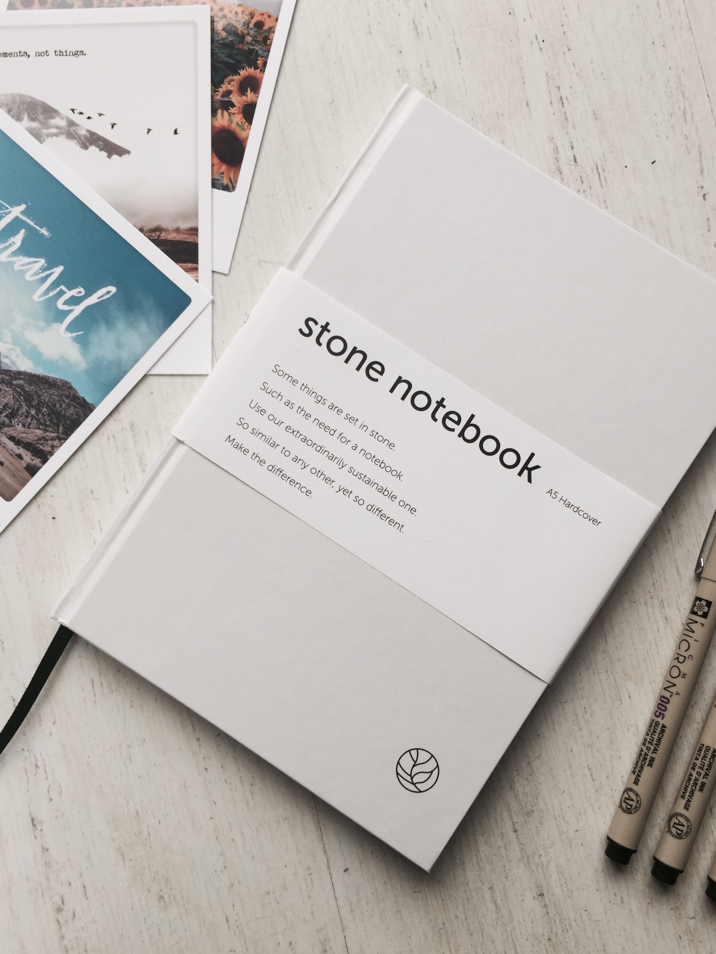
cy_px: 462
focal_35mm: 30
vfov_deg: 60.0
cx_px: 361
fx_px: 827
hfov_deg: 46.8
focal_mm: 4.15
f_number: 2.2
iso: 32
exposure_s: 1/50
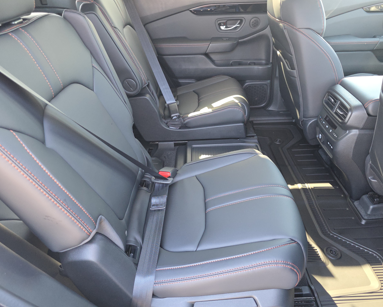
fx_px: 272
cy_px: 153
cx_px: 201
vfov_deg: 58.8
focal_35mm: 24
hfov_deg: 70.2
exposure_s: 1/120
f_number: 1.7
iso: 320
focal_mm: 6.3
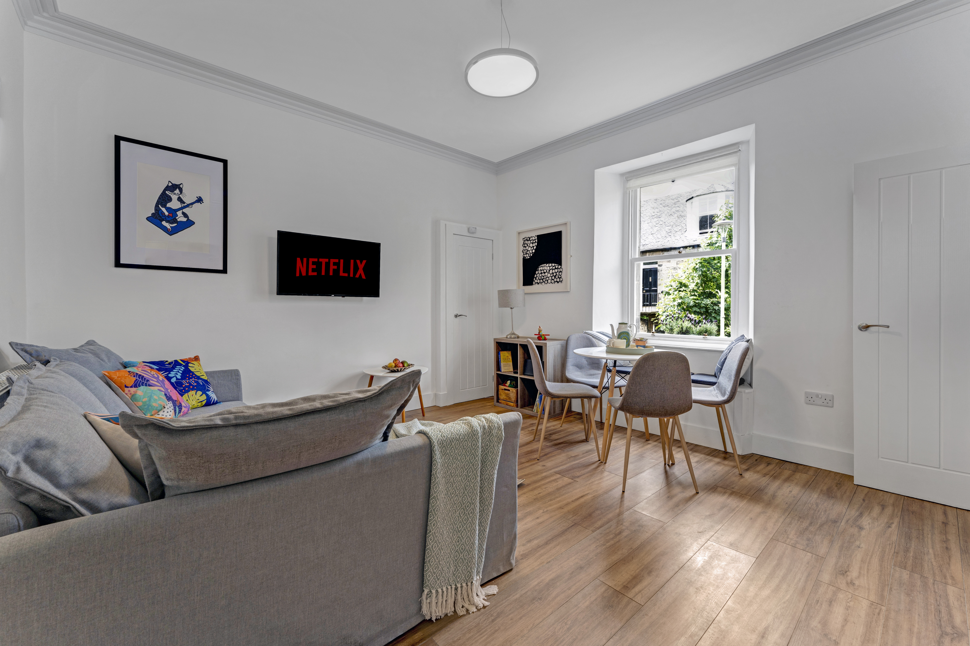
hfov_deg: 104.3
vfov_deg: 81.2
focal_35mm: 14
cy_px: 323
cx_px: 485
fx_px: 377
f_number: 9
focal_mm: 14
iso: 200
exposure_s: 1/10
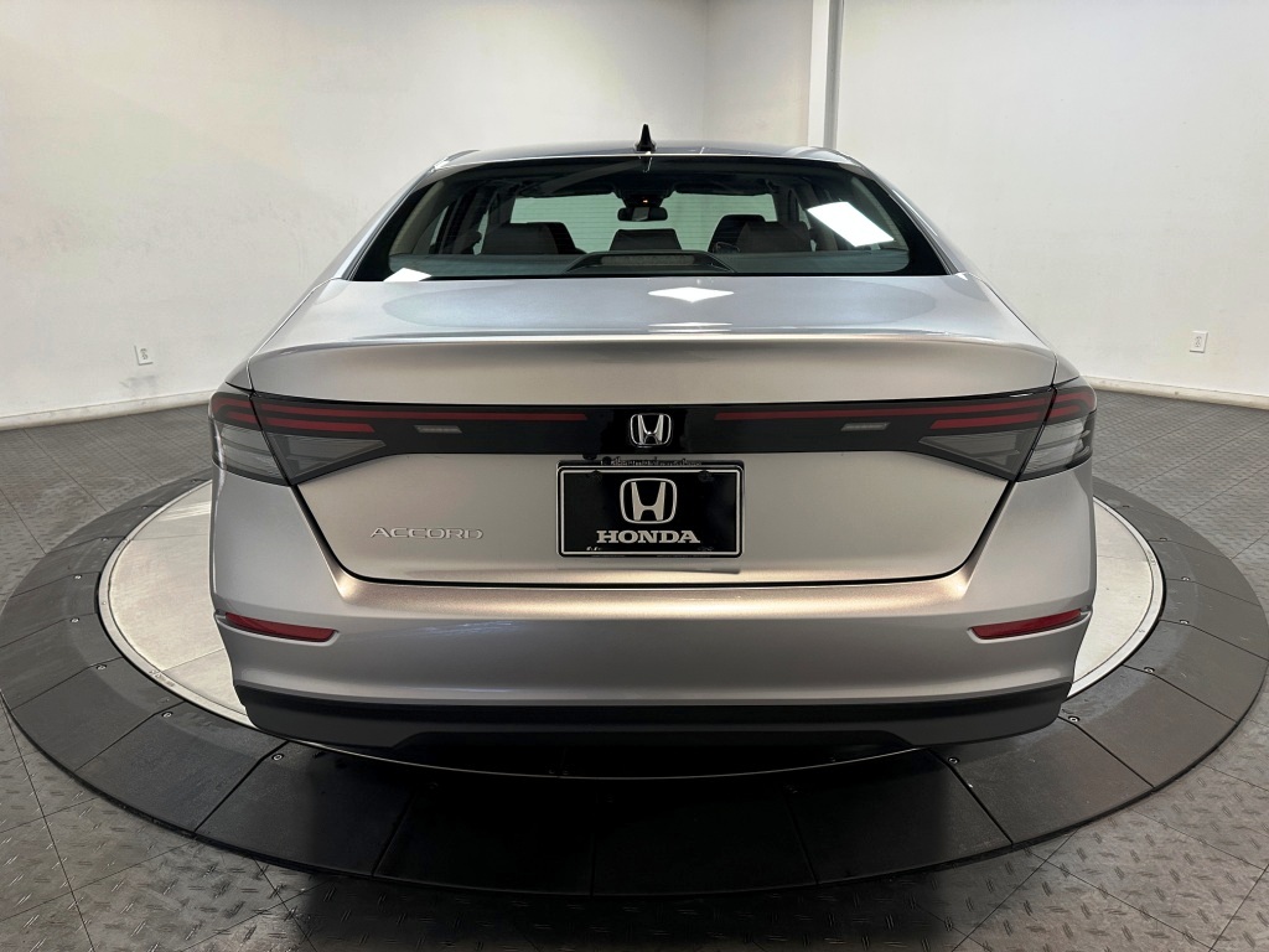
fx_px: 880
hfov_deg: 71.6
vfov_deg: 56.8
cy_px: 476
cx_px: 634
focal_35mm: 24
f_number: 1.78
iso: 250
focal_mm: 6.86
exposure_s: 1/60
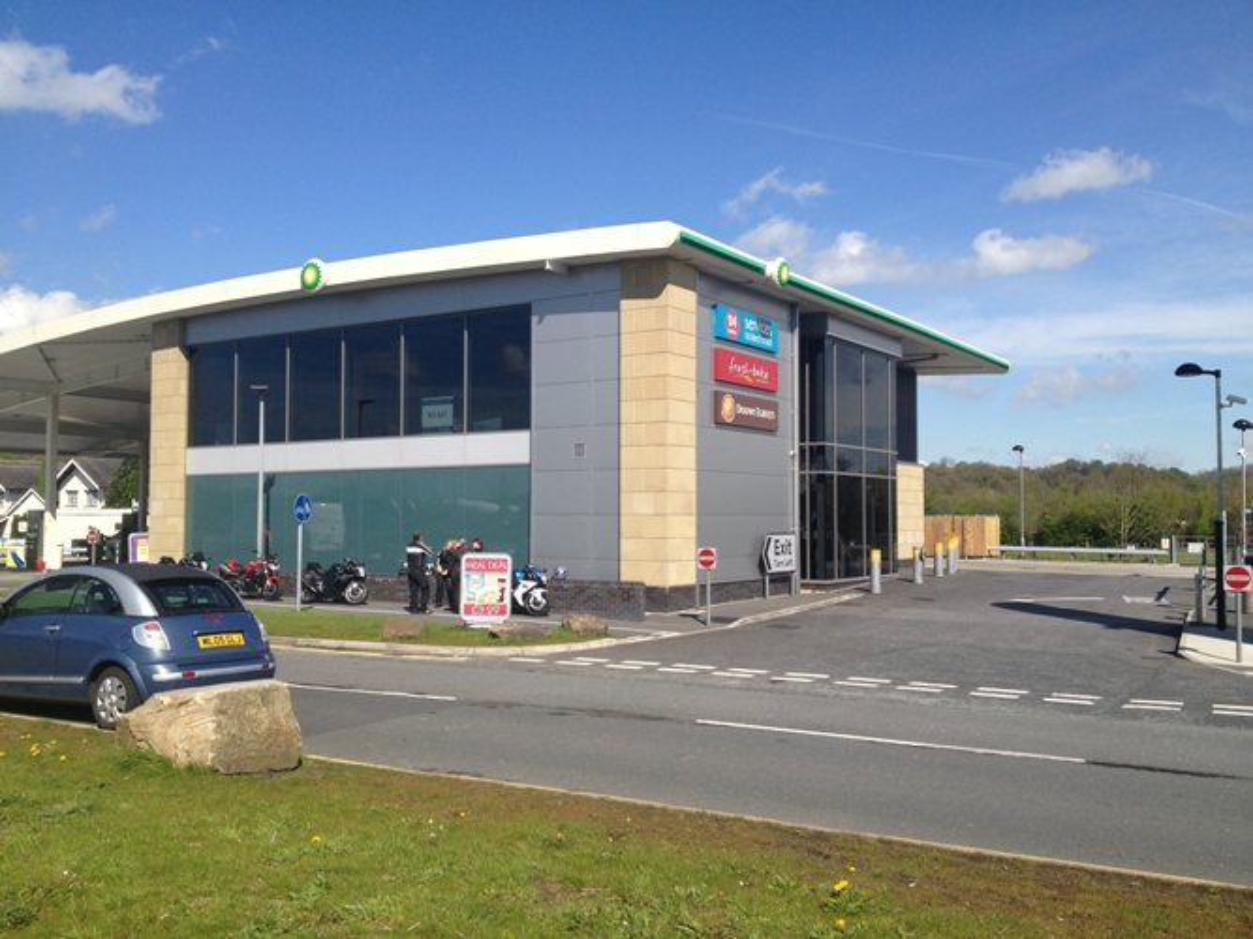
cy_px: 470
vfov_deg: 40.7
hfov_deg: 52.6
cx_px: 626
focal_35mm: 35
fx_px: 1267
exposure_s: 1/1727
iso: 64
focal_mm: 4.28
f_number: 2.4
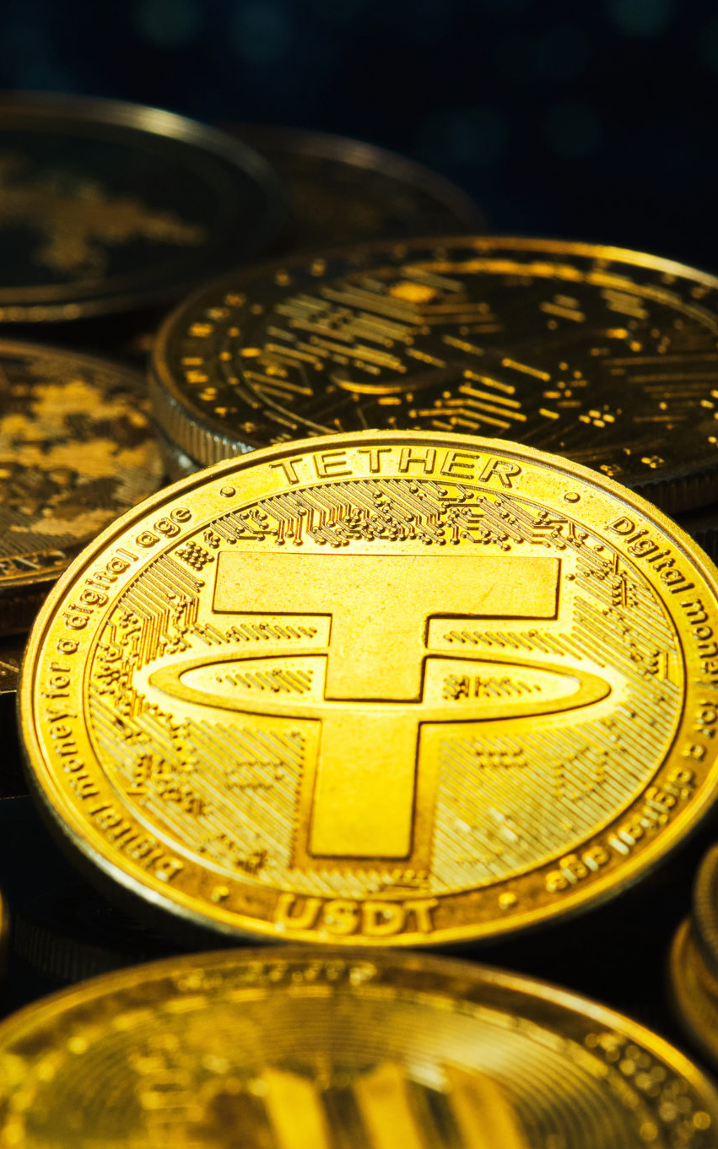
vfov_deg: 15.1
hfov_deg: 9.5
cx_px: 38
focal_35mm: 138
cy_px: 574
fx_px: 4319
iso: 320
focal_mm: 60
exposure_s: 1/25
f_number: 8
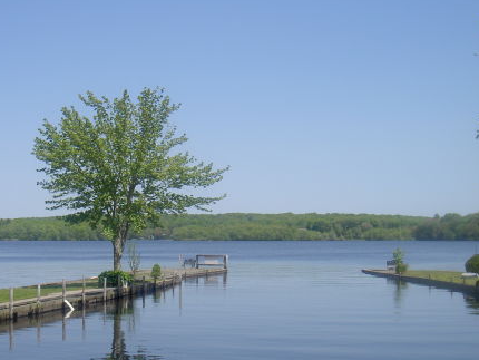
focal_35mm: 58
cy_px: 227
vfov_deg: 25.2
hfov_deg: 32.9
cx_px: 151
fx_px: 803
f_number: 4.7
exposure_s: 1/400
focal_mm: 8
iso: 100
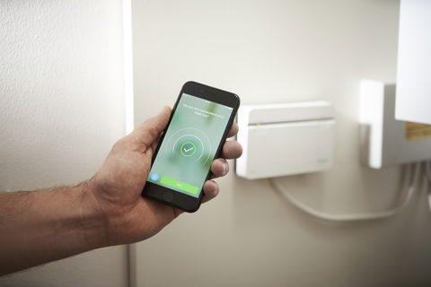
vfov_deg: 23.4
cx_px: 216
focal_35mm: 58
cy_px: 144
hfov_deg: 34.5
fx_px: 694
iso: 100
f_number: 2.8
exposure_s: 1/30
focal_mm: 58
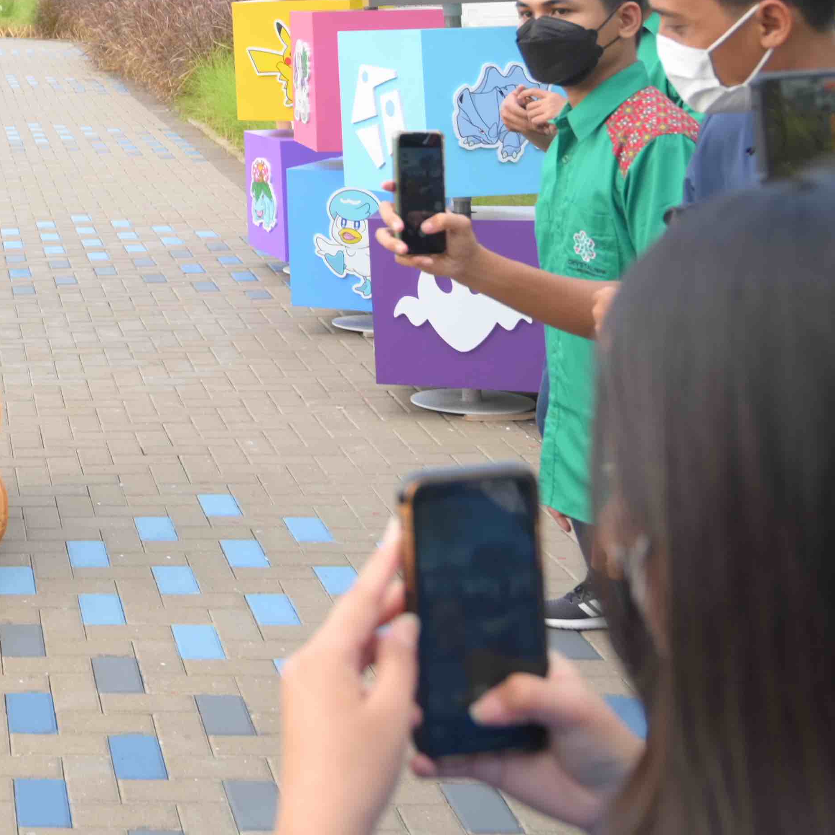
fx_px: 1921
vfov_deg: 23.2
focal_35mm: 70
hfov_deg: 21.4
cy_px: -50
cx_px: -339
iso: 320
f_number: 4
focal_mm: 25.5
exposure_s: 1/160
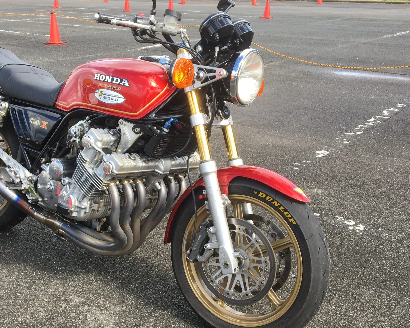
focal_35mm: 42
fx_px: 510
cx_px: 151
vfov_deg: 35.4
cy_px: 211
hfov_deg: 43.4
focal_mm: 4.15
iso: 25
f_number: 2.2
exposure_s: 1/447
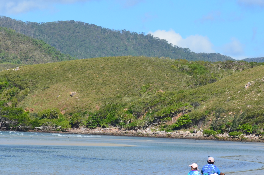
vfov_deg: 8.2
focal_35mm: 167
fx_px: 1222
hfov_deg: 12.3
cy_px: 130
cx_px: 148
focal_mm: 55
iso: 200
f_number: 11
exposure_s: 1/400
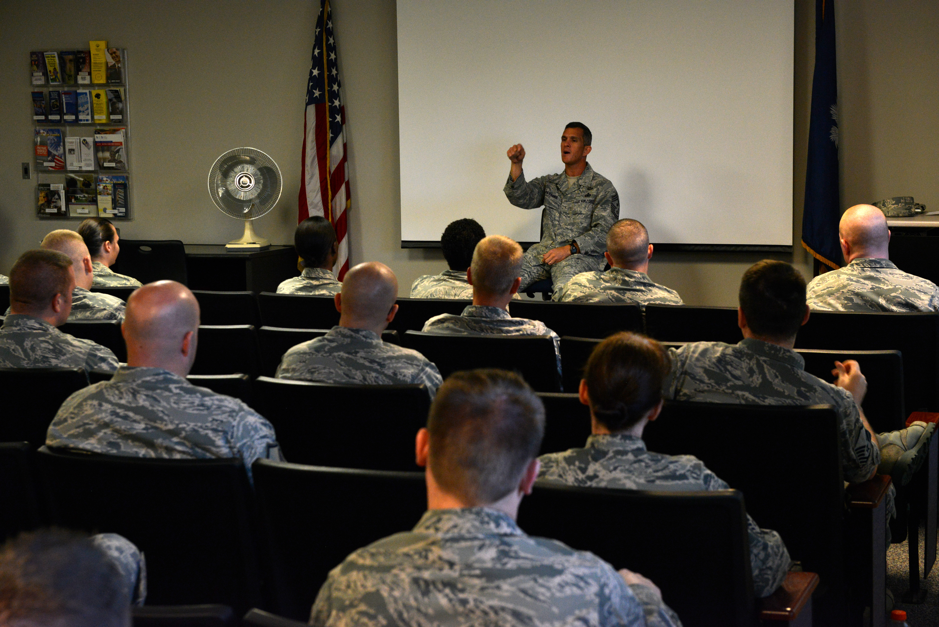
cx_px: 470
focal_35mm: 66
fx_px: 1722
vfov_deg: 20.6
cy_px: 314
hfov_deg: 30.5
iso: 1000
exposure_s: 1/60
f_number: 6.3
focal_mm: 66
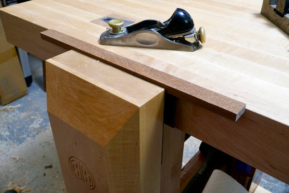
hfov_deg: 54.4
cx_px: 144
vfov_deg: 37.9
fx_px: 281
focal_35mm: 35
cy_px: 96
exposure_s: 1/40
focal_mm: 12.7
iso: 1600
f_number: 7.1
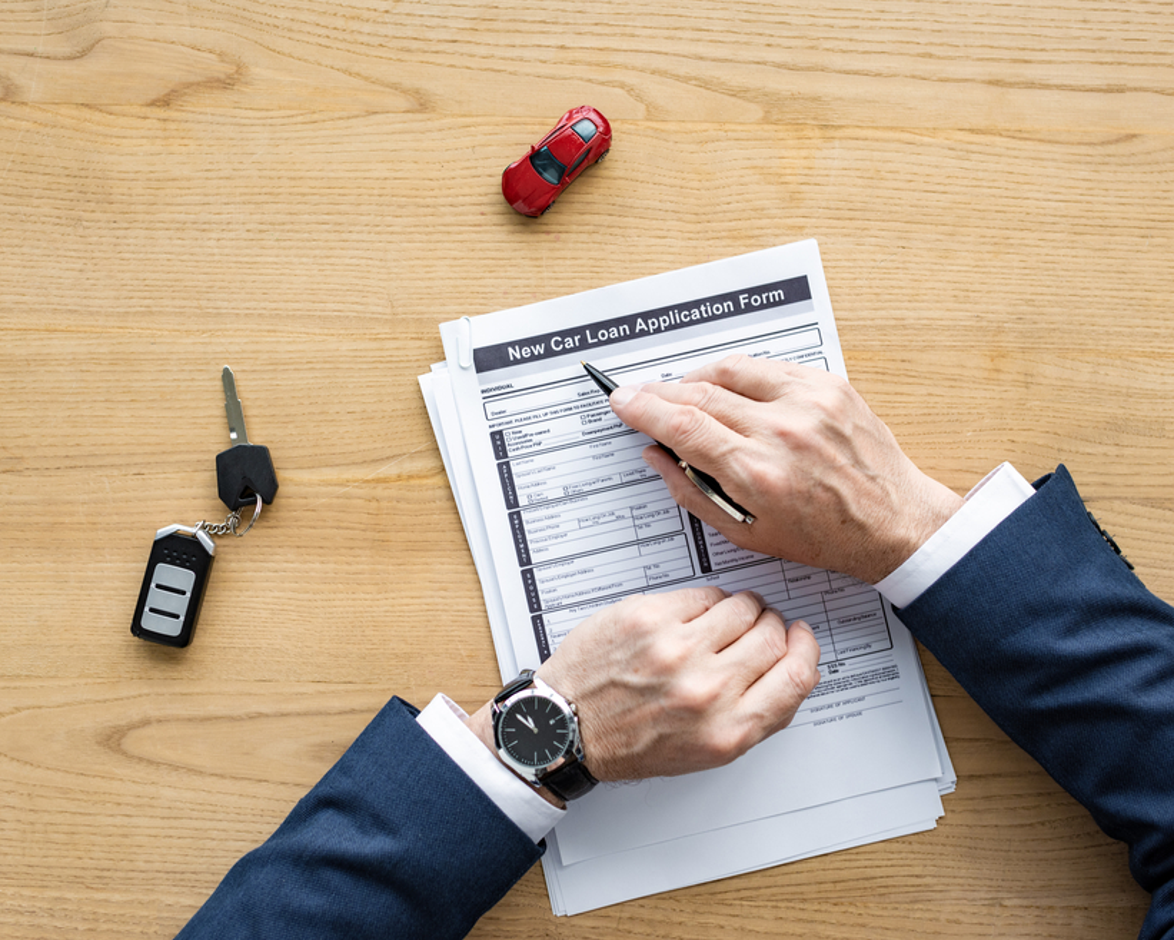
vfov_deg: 37.3
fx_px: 1390
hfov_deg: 45.8
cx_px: 581
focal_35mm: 40
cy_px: 469
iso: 320
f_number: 3.5
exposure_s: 1/160
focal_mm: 35
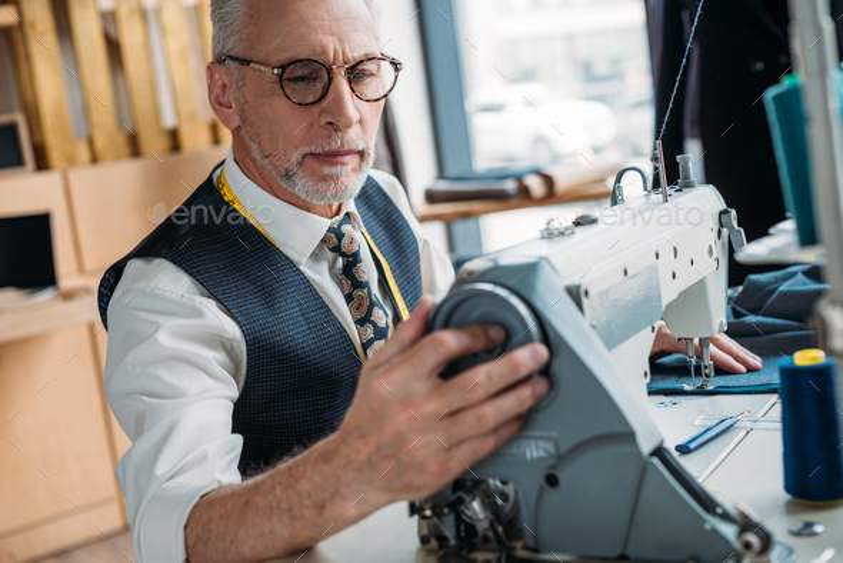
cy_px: 282
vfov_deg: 27.0
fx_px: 1171
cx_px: 422
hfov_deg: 39.6
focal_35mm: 50
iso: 200
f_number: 3.5
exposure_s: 1/250
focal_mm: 50
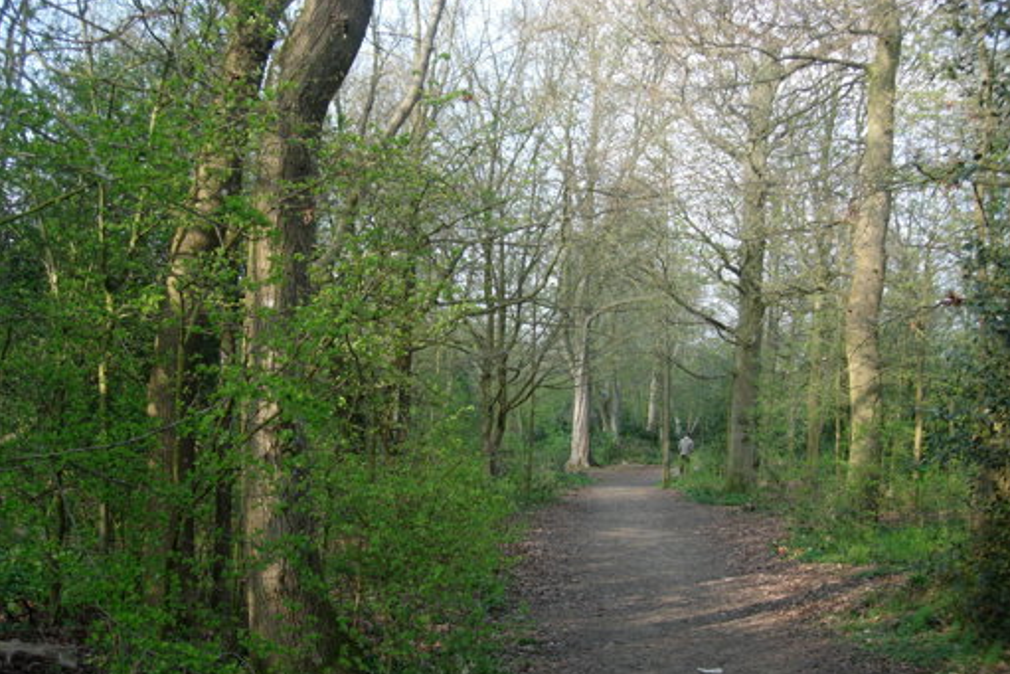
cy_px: 374
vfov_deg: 33.4
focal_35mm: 40
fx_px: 1122
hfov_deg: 48.4
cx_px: 509
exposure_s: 1/209
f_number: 2.8
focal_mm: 7.8
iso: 64
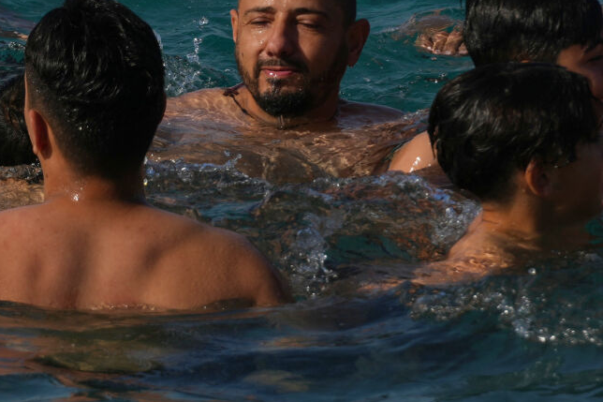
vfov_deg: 2.5
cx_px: 80
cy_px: 149
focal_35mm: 553
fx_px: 9260
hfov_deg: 3.7
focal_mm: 135
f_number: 8
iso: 100
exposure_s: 1/800
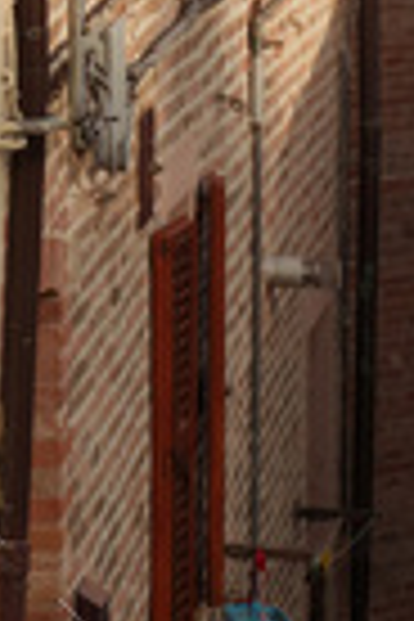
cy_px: -497
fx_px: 7641
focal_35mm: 443
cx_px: 999
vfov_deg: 4.6
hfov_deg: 3.1
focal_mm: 69
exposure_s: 1/160
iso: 100
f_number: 8
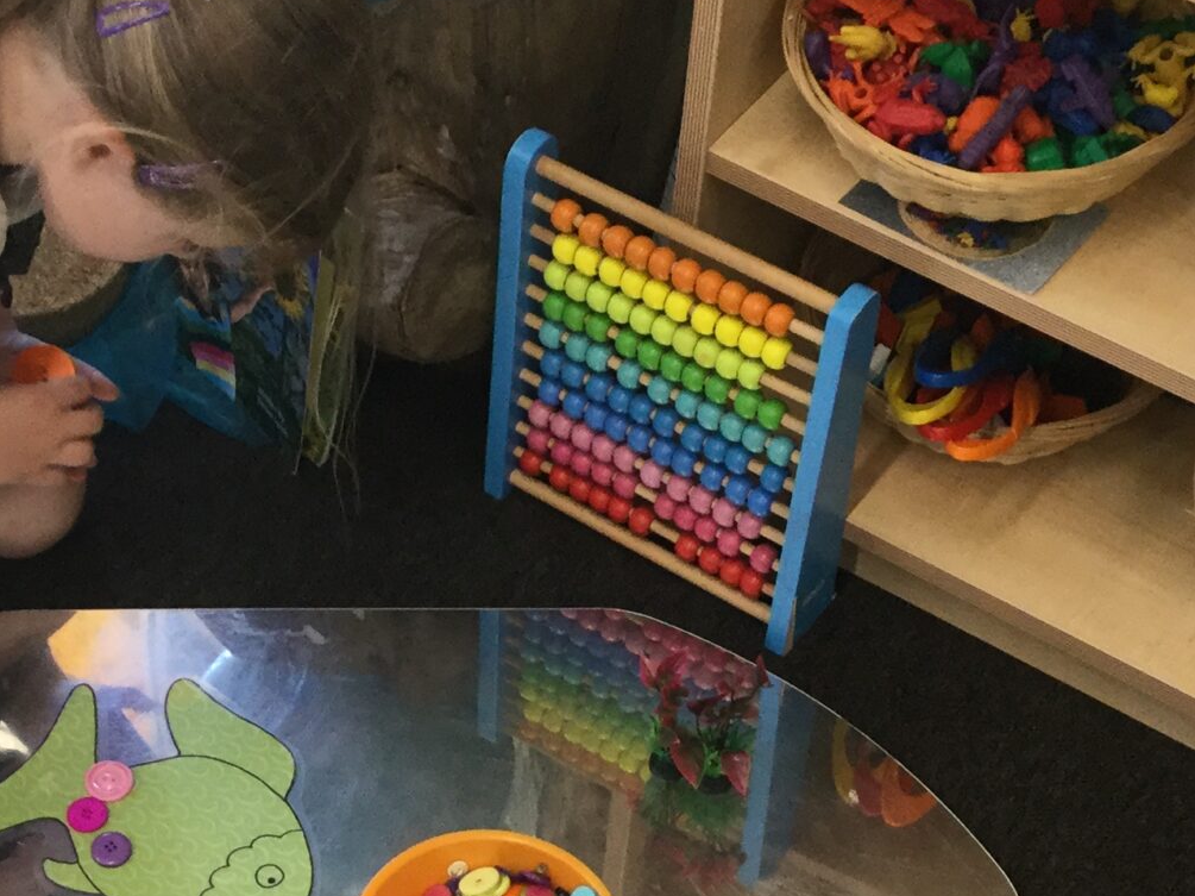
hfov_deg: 24.5
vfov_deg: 18.3
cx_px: 321
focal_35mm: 79
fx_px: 2726
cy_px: 827
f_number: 2.4
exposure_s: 1/33
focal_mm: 3.3
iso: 50
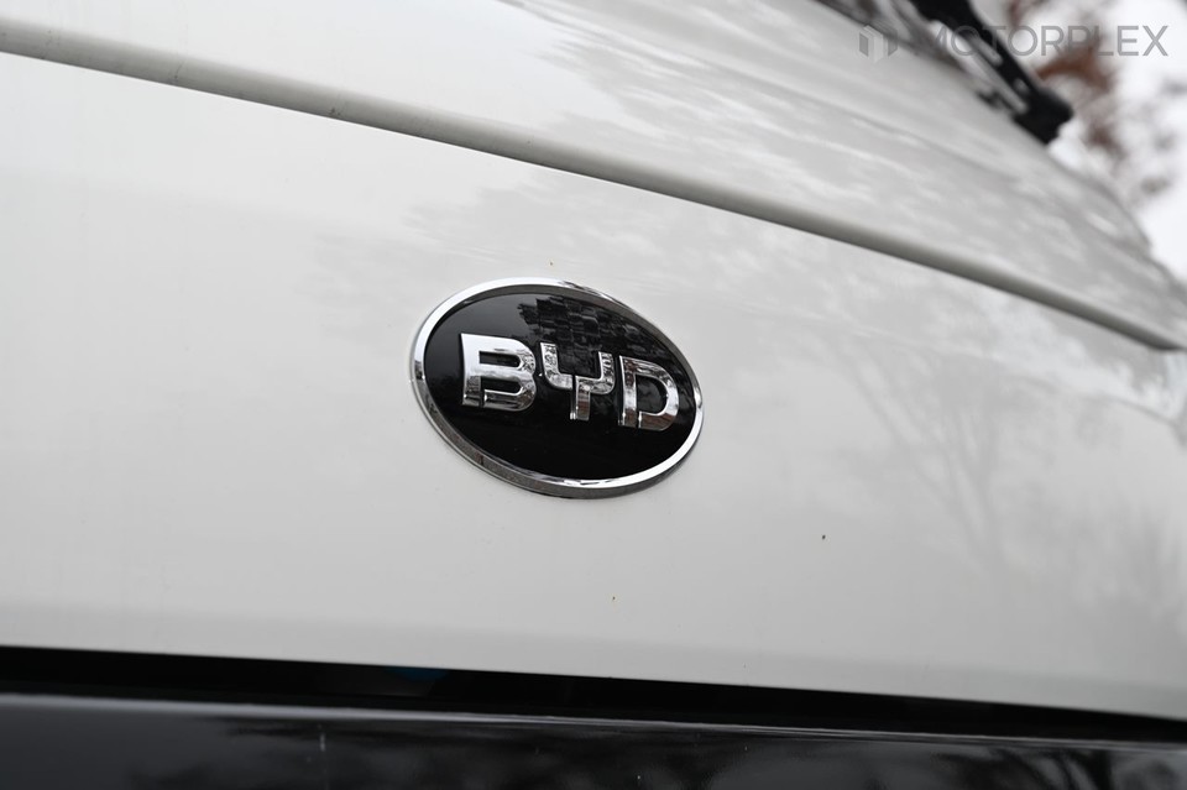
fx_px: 2241
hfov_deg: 29.7
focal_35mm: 68
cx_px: 594
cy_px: 395
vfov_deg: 20.0
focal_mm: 68
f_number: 5.6
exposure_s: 1/125
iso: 200
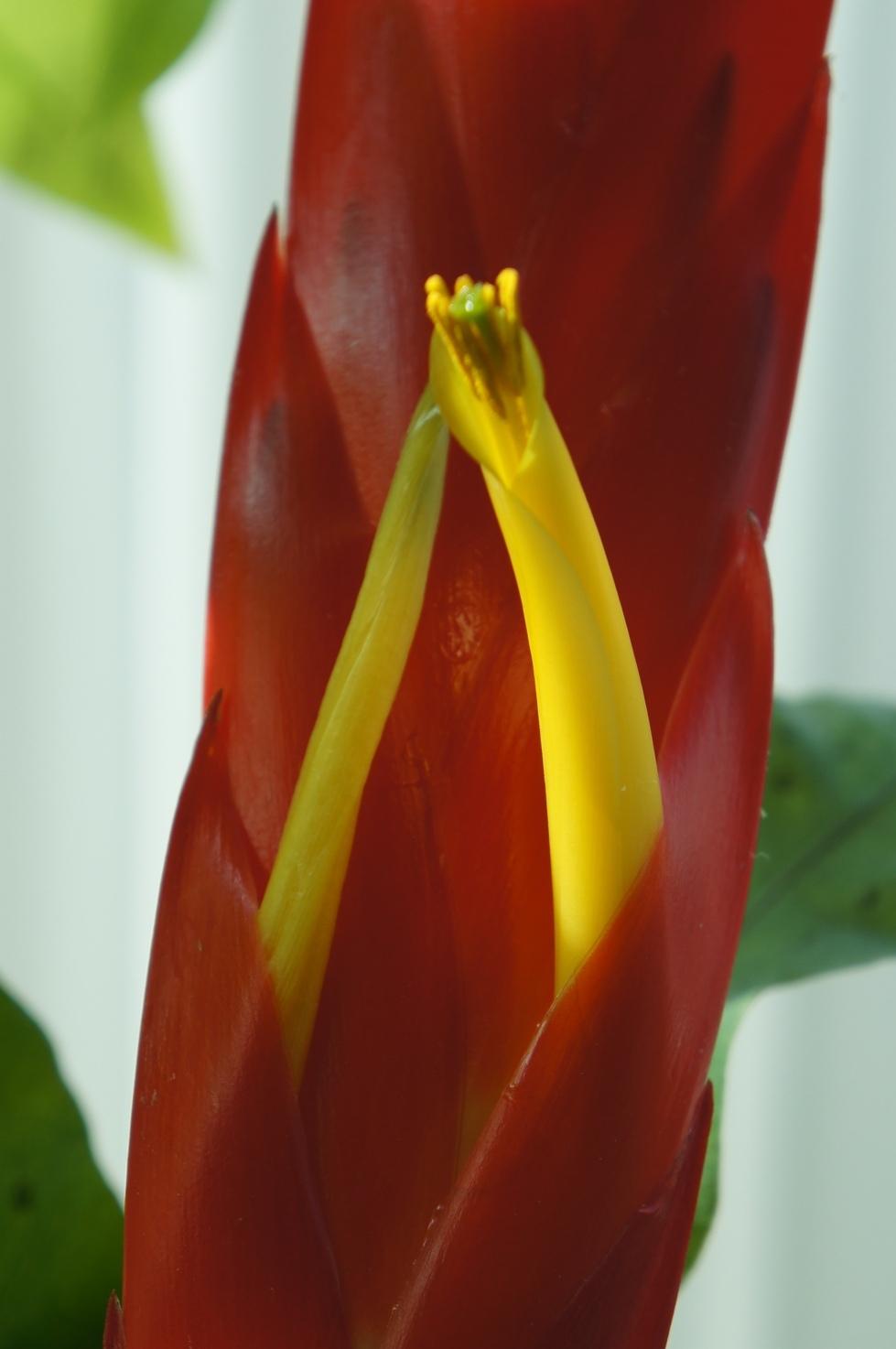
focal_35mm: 116
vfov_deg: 17.7
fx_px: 4342
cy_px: 674
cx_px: 448
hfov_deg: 11.8
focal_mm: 55
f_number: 6.3
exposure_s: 1/200
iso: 200
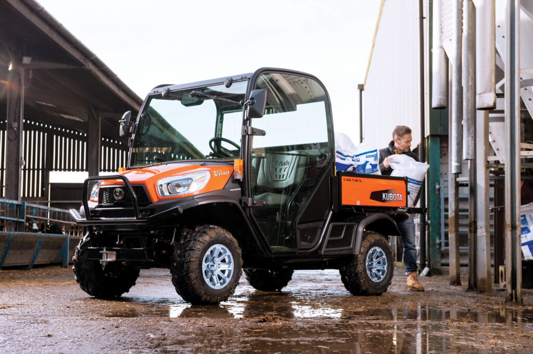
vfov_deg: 22.6
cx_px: 266
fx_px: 888
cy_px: 177
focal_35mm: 60
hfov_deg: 33.4
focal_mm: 60
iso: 200
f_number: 7.1
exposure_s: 1/125
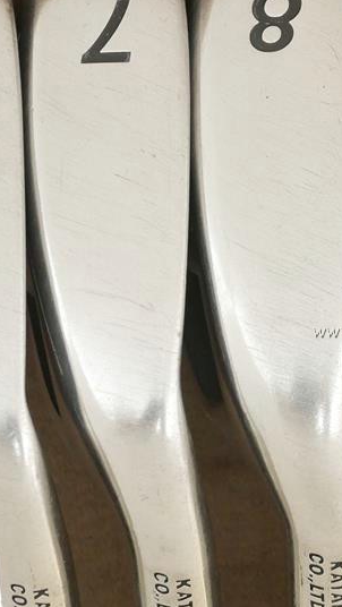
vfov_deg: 16.5
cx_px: 392
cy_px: 230
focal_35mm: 130
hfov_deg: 9.2
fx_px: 2093
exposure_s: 1/13
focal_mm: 25
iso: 1600
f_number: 4.5
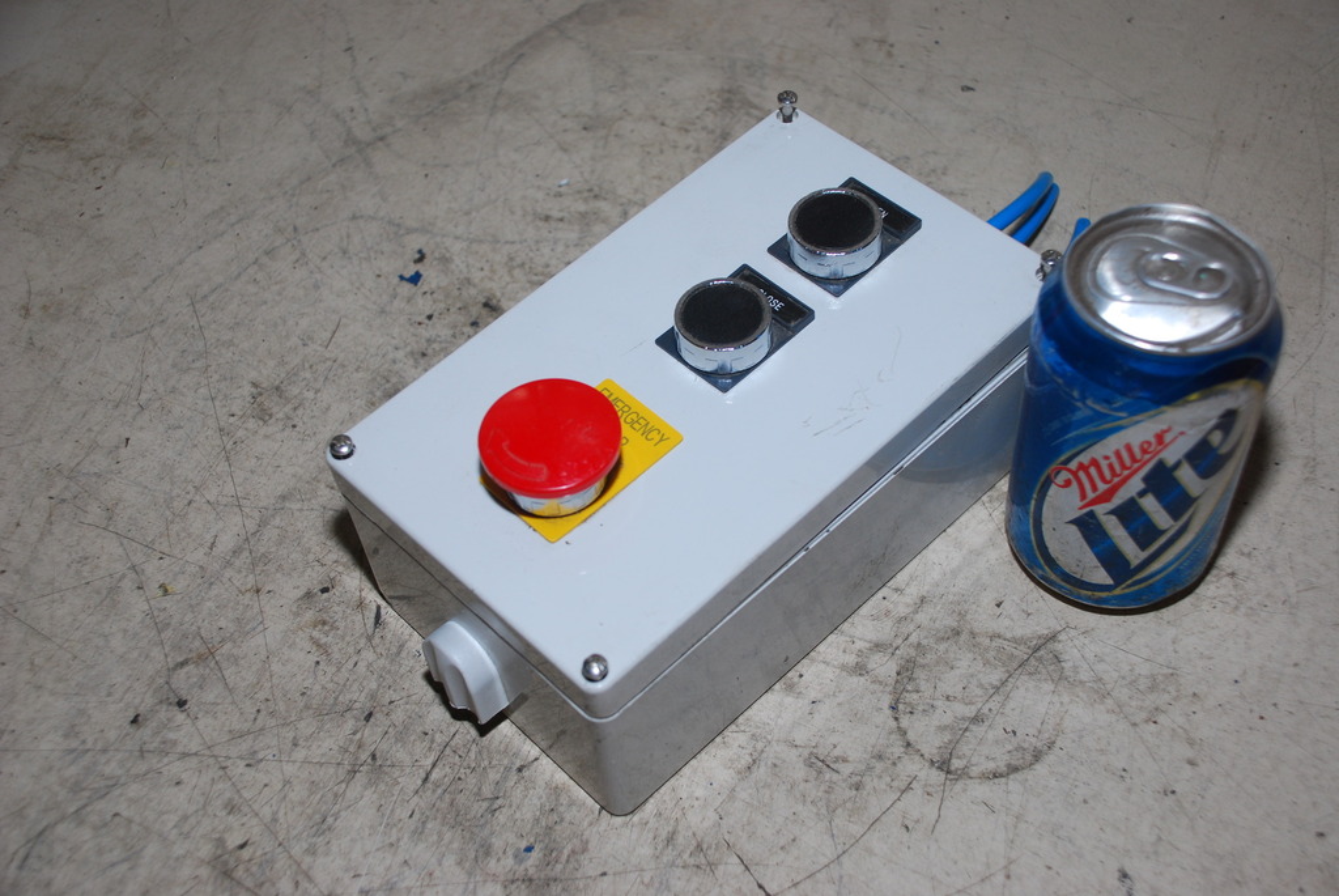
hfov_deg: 42.3
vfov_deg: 29.0
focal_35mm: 46
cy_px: 448
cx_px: 670
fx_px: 1731
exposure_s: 1/60
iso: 200
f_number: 5
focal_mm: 31
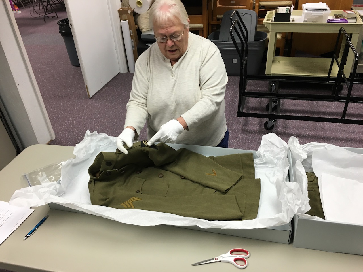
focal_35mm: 29
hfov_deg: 61.7
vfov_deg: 48.2
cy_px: 136
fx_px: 304
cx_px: 182
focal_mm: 4.15
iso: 32
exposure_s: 1/30
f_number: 2.2
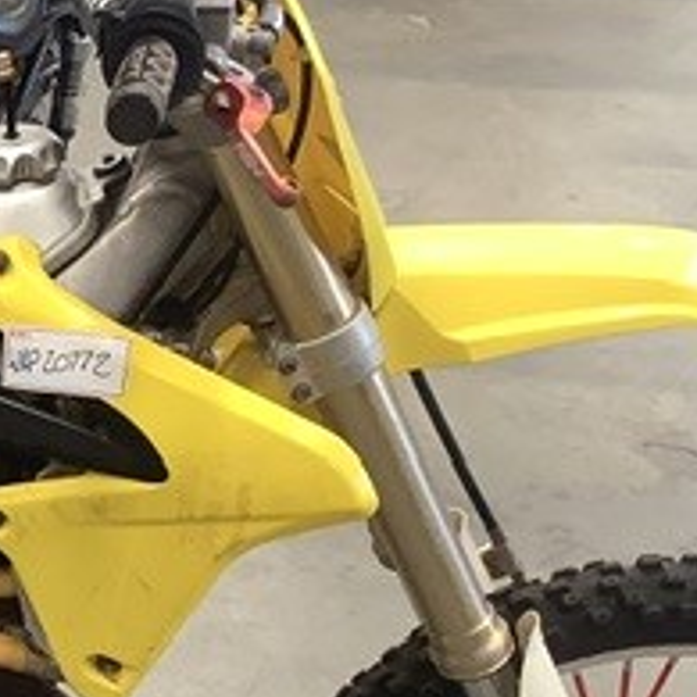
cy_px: 615
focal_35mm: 90
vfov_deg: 19.0
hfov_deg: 17.6
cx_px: -297
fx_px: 2050
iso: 80
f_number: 2.4
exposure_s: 1/50
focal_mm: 3.3
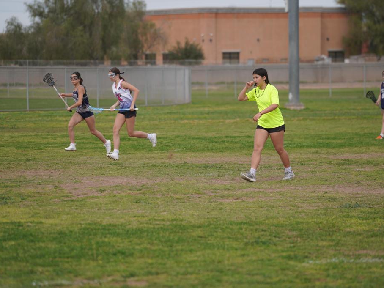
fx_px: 2407
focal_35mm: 217
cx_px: 205
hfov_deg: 9.1
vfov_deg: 6.8
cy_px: 144
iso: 100
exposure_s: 1/640
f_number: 4.5
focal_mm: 200
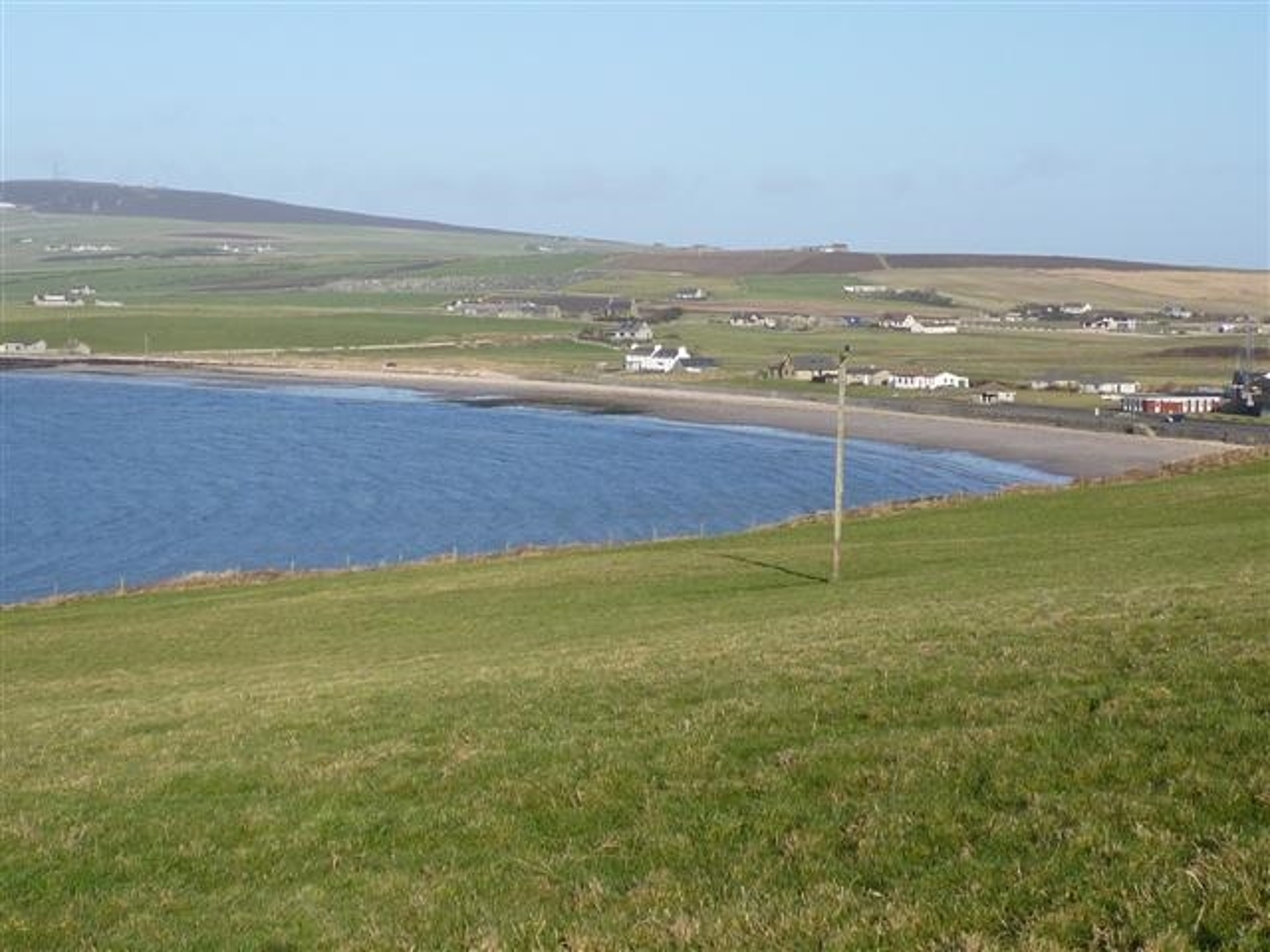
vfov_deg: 21.0
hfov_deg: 27.8
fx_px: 2568
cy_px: 476
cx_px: 635
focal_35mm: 70
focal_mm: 6.3
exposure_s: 1/800
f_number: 4
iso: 80
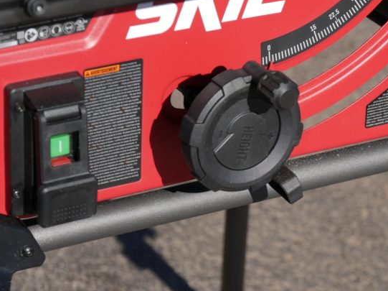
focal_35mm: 188
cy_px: 122
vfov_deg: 7.9
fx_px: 2106
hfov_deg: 10.5
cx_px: 244
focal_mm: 73
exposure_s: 1/800
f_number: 5.4
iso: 200
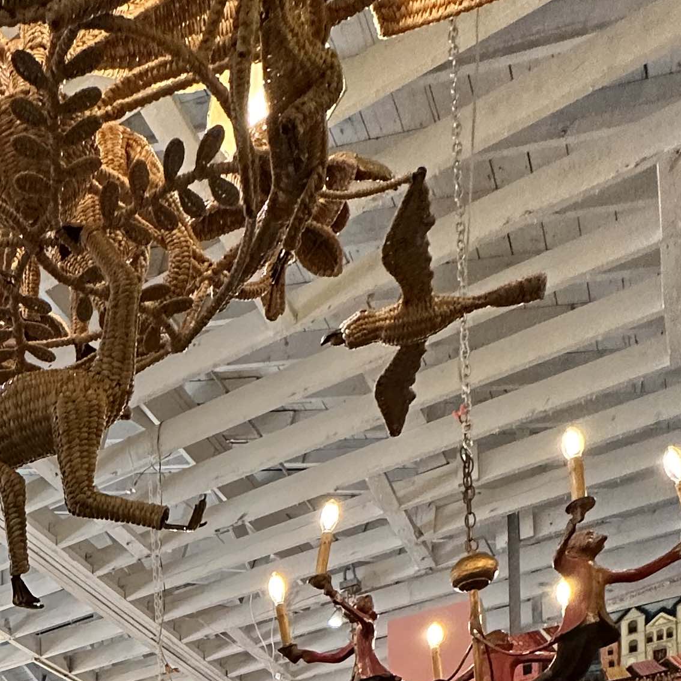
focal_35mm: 44
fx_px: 979
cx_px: -72
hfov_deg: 33.4
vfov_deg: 27.2
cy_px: 1015
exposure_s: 1/120
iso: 320
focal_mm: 2.22
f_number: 2.2
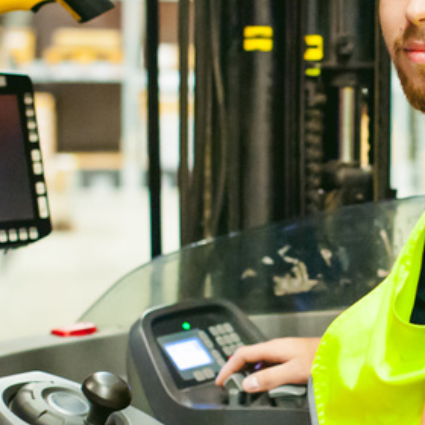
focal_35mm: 129
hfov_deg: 13.4
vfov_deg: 13.5
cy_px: 253
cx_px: 418
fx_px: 1792
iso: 3200
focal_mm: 50
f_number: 2.8
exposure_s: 1/100
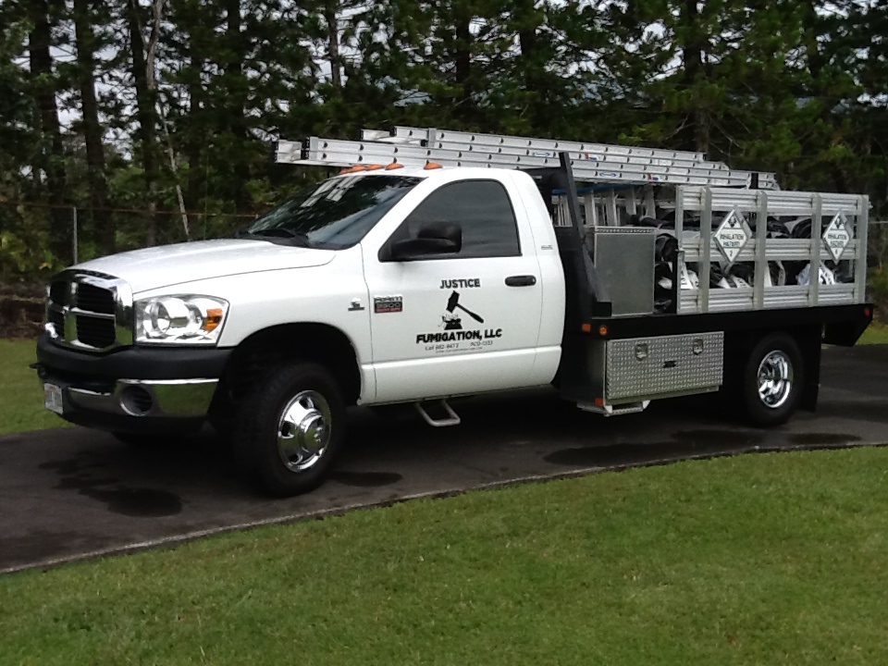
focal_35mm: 44
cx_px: 444
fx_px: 1129
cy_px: 333
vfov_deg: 32.9
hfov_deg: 42.9
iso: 40
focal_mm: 2.03
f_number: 2.4
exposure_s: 1/863
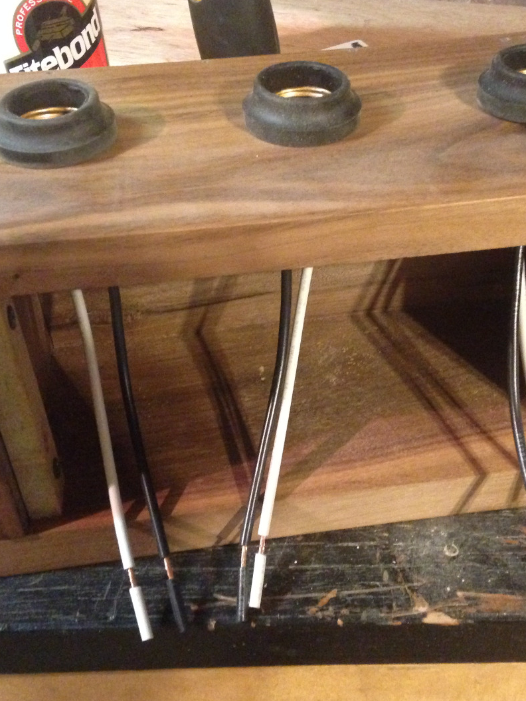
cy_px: 350
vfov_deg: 42.1
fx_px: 912
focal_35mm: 45
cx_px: 304
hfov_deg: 32.1
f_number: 2.4
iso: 800
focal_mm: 4.12
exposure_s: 1/15
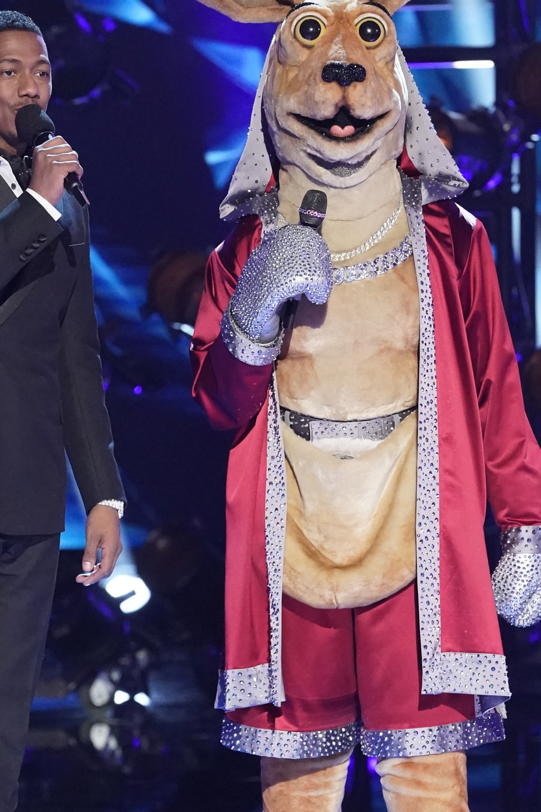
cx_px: 184
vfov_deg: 4.6
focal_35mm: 452
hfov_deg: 3.0
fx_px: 10188
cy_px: 432
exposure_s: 1/250
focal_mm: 200
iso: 8000
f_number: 4.5
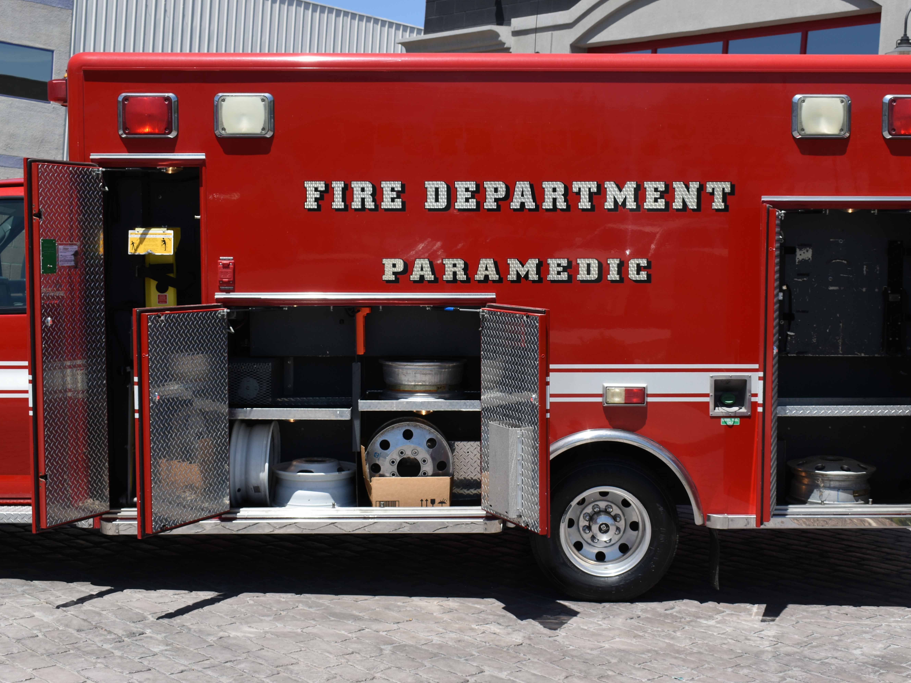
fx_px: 1369
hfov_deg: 36.8
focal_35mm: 52
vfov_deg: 28.0
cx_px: 505
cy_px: 342
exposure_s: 1/320
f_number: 9
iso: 100
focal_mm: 32
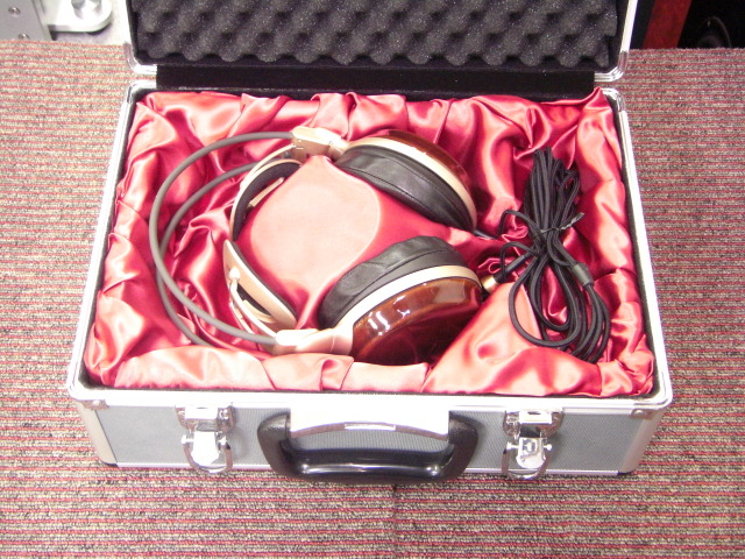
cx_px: 372
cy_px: 280
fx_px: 1076
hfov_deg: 38.2
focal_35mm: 50
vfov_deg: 29.1
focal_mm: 8.4
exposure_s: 1/8
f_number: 3.7
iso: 400
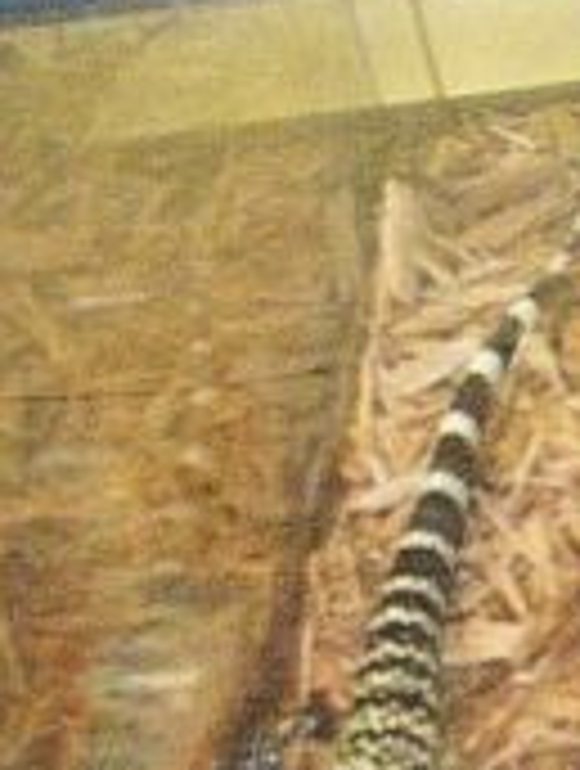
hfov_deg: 13.1
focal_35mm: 105
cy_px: 637
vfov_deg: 18.5
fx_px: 2337
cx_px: 976
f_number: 2.7
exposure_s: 1/128
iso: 800
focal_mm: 6
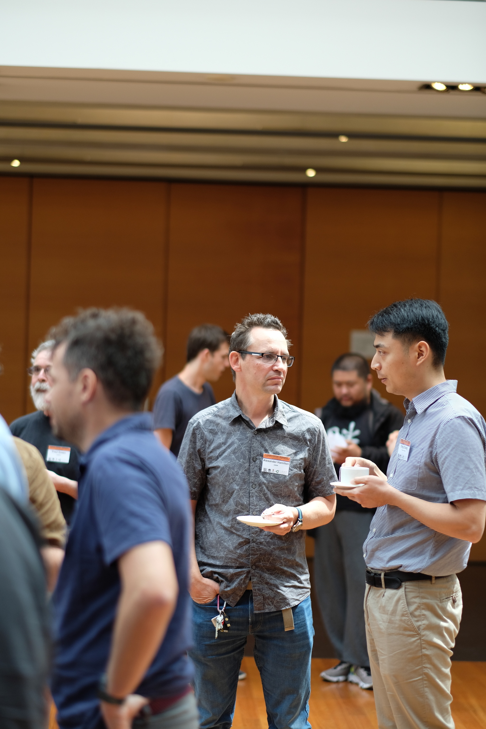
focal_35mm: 84
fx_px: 1701
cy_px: 364
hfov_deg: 16.3
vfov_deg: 24.2
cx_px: 243
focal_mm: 56
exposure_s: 1/500
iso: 200
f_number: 1.4
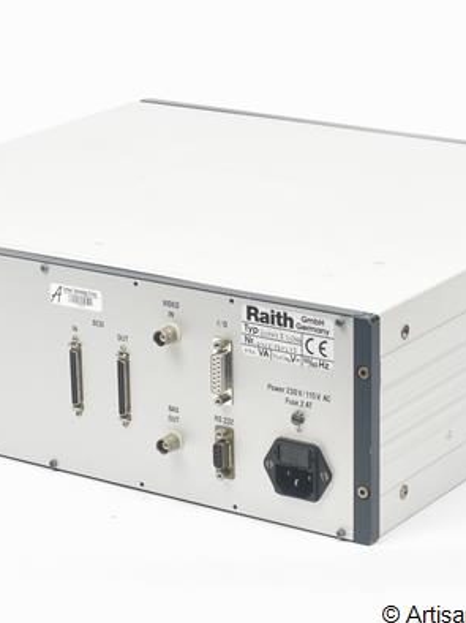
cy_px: 315
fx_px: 1145
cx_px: 215
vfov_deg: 30.4
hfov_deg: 23.0
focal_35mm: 64
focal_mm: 29
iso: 200
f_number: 13
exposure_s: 1/200
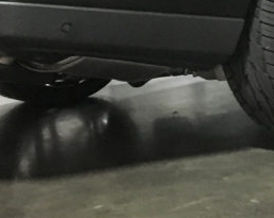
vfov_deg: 13.2
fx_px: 915
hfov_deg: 16.5
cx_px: 306
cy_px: -64
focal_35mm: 113
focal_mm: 4.15
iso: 500
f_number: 2.2
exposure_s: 1/15
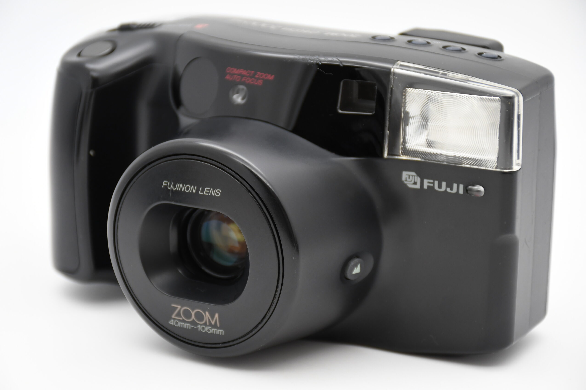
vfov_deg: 11.3
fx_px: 1970
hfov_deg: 16.9
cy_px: 194
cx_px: 295
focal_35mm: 121
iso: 400
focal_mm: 80
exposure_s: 1/100
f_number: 5.3
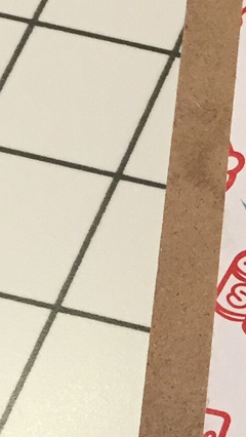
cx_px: 612
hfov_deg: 9.0
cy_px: 470
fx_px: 1401
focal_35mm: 121
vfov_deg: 17.2
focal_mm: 4.15
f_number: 2.2
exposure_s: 1/33
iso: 64
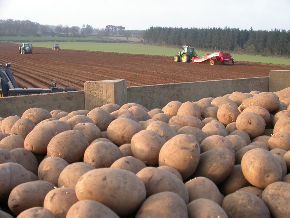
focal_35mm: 42
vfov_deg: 34.3
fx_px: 352
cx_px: 145
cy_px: 109
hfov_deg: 44.8
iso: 100
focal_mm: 8.7
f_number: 4.9
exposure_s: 1/113
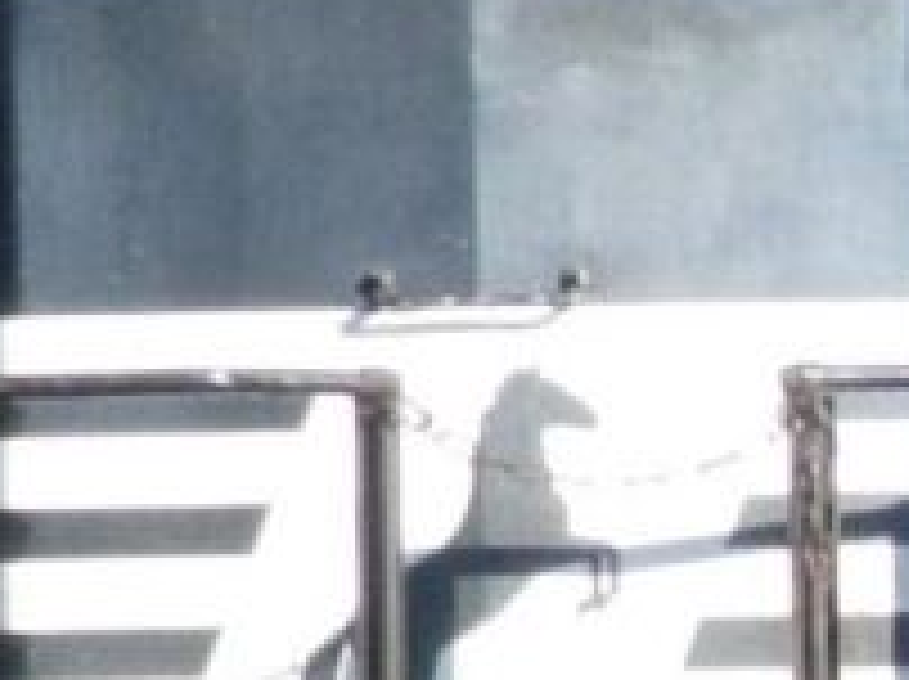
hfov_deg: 3.4
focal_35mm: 574
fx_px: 15055
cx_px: -540
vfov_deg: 2.6
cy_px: 666
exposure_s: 1/222
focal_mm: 23.4
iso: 64
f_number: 4.9
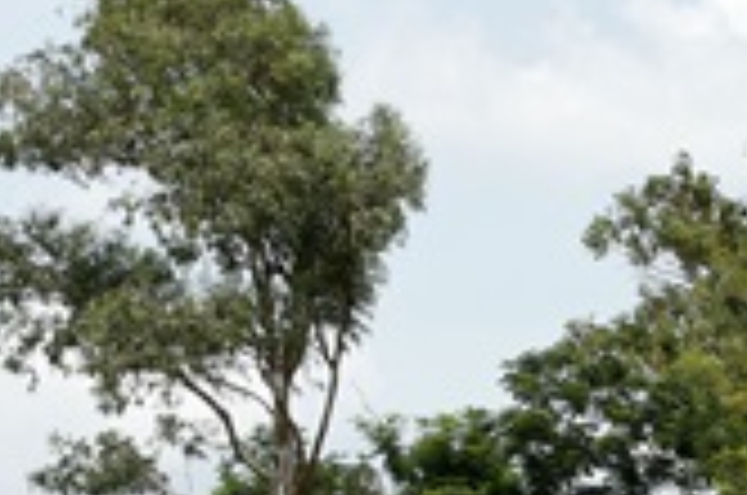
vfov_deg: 8.1
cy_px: 781
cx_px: 1053
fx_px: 3396
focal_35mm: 164
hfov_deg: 12.1
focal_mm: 34
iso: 160
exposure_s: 1/200
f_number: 10
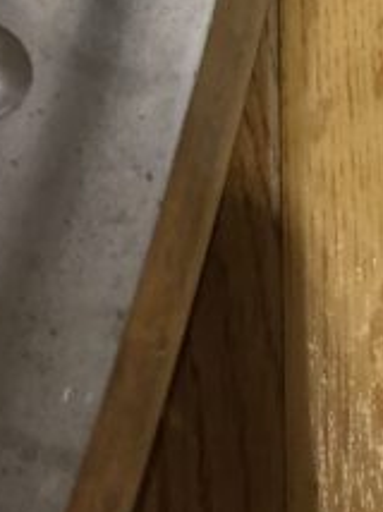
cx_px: 385
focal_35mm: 139
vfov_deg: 12.7
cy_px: -450
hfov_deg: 10.6
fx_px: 2055
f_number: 2.2
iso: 125
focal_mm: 4.15
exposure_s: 1/33
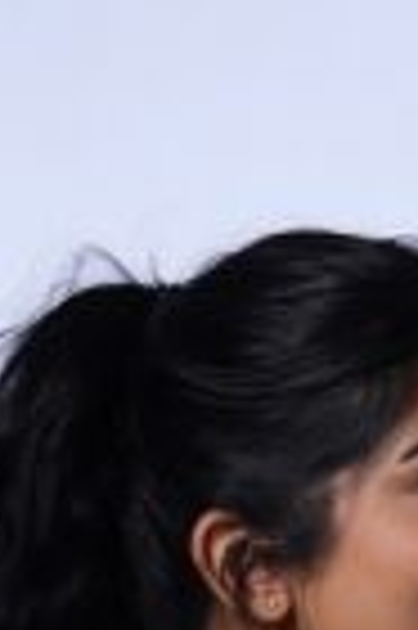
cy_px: 1832
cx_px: 744
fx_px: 10877
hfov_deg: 2.2
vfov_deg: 3.3
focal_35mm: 623
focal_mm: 85
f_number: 4
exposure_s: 1/125
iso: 80
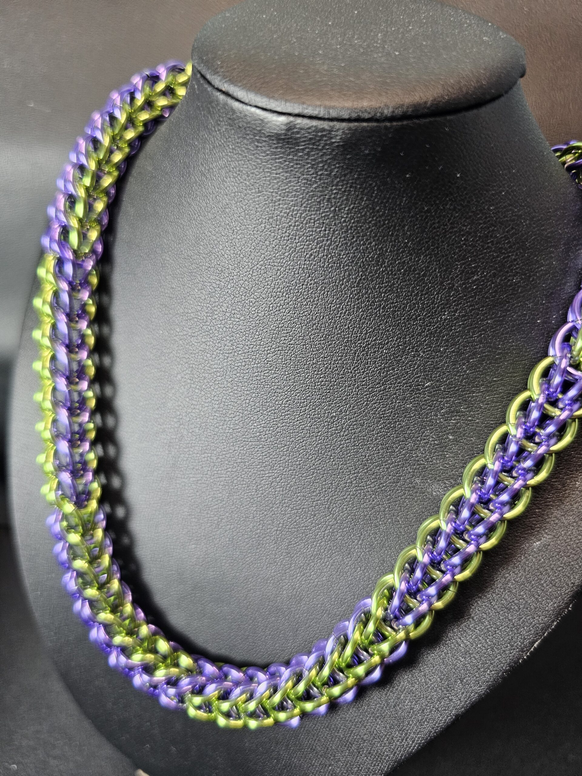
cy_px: 388
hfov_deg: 58.9
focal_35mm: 23
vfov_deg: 73.9
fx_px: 516
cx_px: 291
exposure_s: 1/120
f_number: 1.7
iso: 400
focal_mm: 6.3
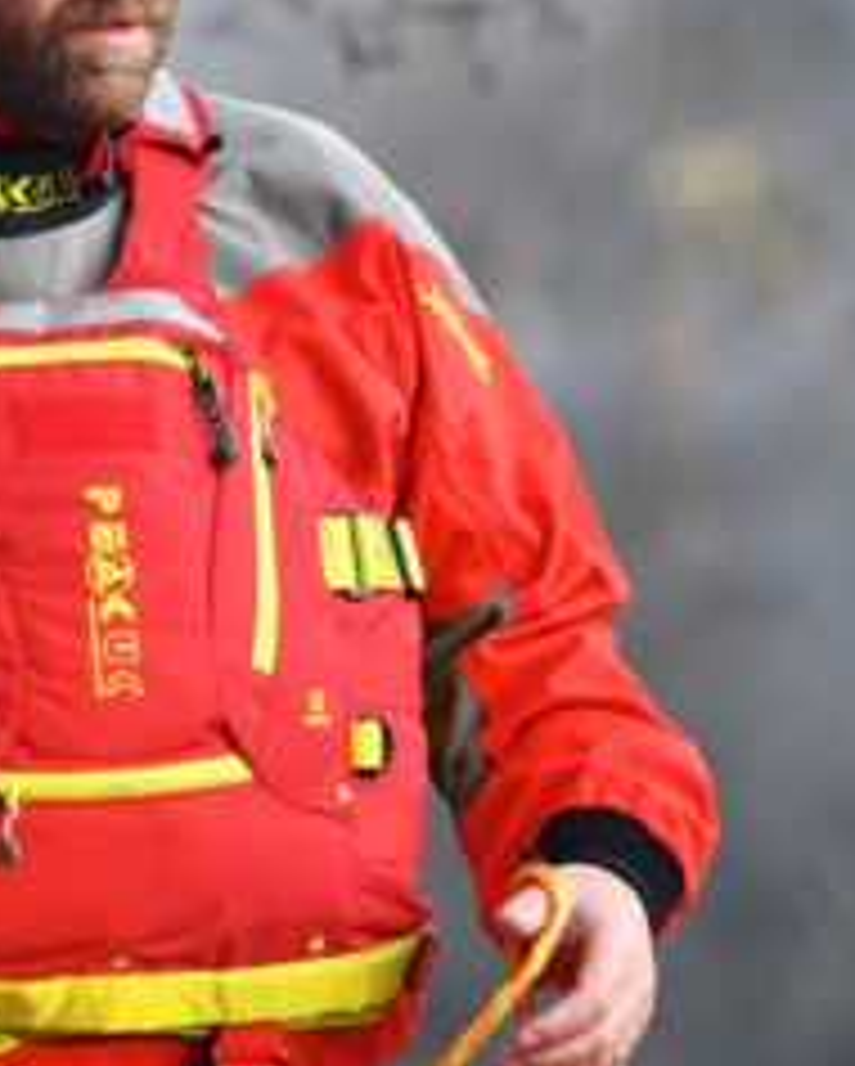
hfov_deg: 2.2
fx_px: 22492
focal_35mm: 712
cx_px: 25
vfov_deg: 2.7
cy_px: 1053
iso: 400
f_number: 4
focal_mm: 180
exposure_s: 1/250
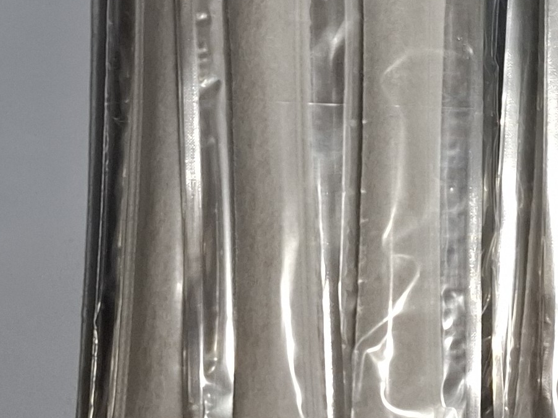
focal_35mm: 53
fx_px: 854
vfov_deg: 27.2
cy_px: 107
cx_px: 639
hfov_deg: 31.4
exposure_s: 1/30
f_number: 1.8
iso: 250
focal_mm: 5.54
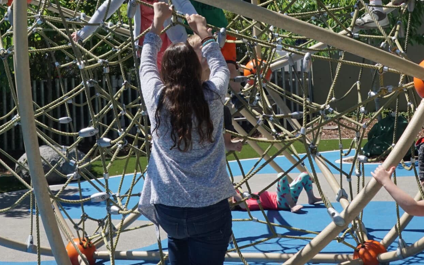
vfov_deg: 16.3
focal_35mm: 75
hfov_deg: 27.5
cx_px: 187
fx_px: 867
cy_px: -94
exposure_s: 1/1250
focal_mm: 24
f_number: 8
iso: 800
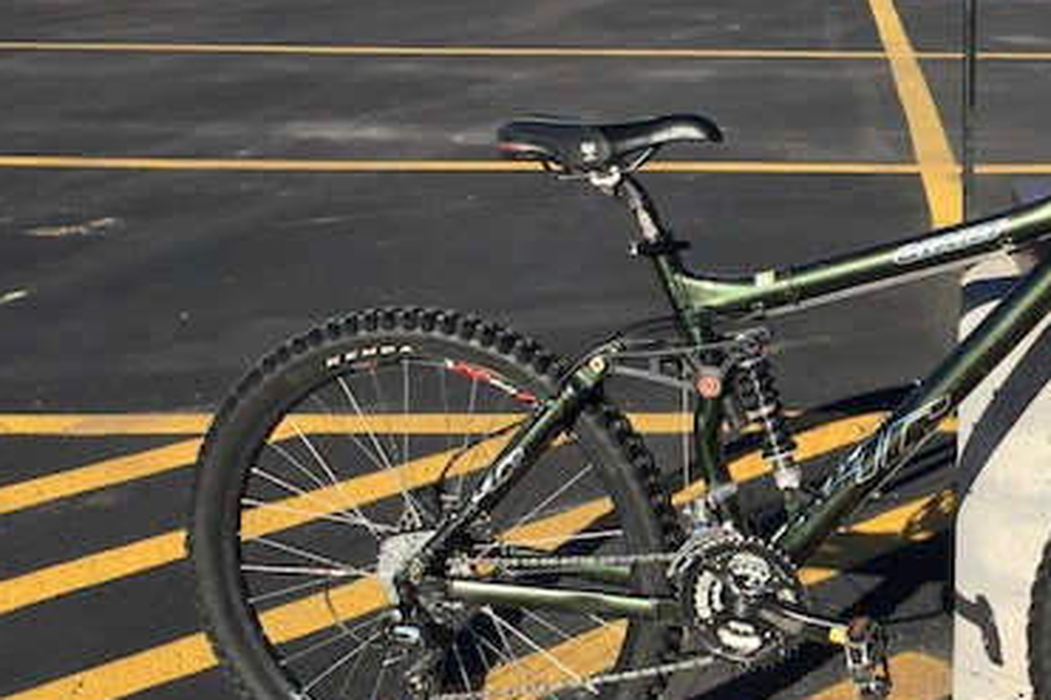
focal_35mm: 65
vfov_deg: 20.9
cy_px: 411
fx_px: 1897
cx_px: 875
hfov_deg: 30.1
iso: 32
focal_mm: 4.15
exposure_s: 1/1799
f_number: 2.2
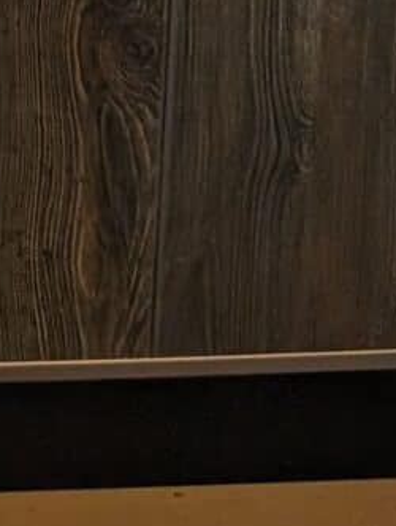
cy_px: -1073
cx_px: -477
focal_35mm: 148
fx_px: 2252
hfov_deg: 9.2
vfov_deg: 9.9
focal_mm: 6.9
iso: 29
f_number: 1.68
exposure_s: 1/120
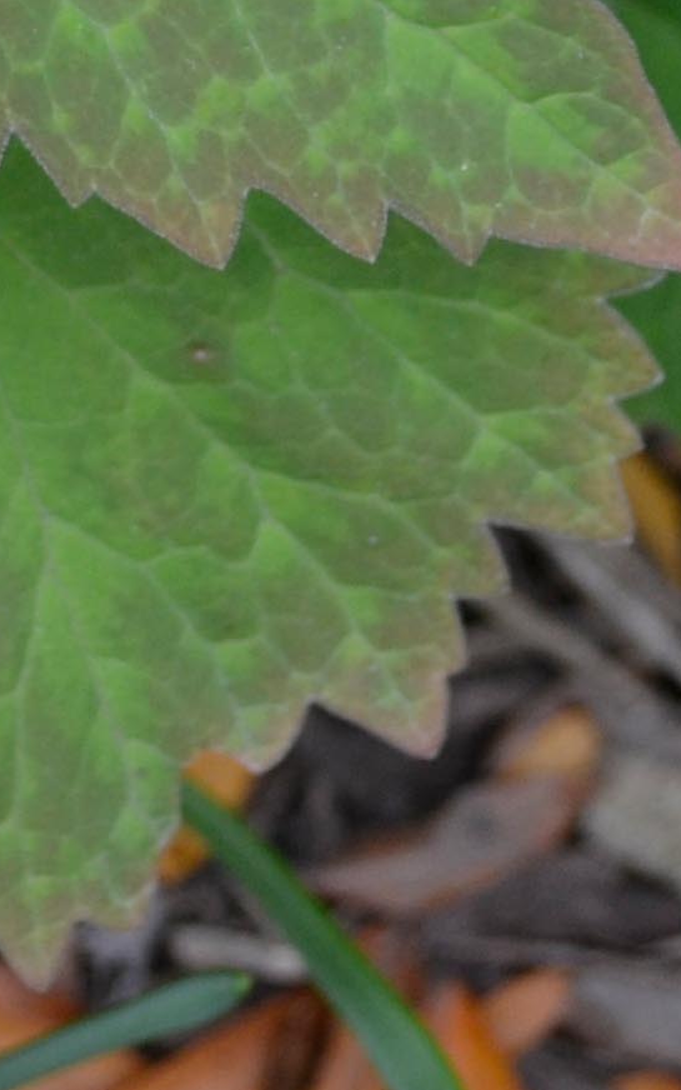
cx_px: -351
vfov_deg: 7.4
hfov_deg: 4.7
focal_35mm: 276
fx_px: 8196
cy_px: -901
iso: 400
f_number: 5
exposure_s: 1/100
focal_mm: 32
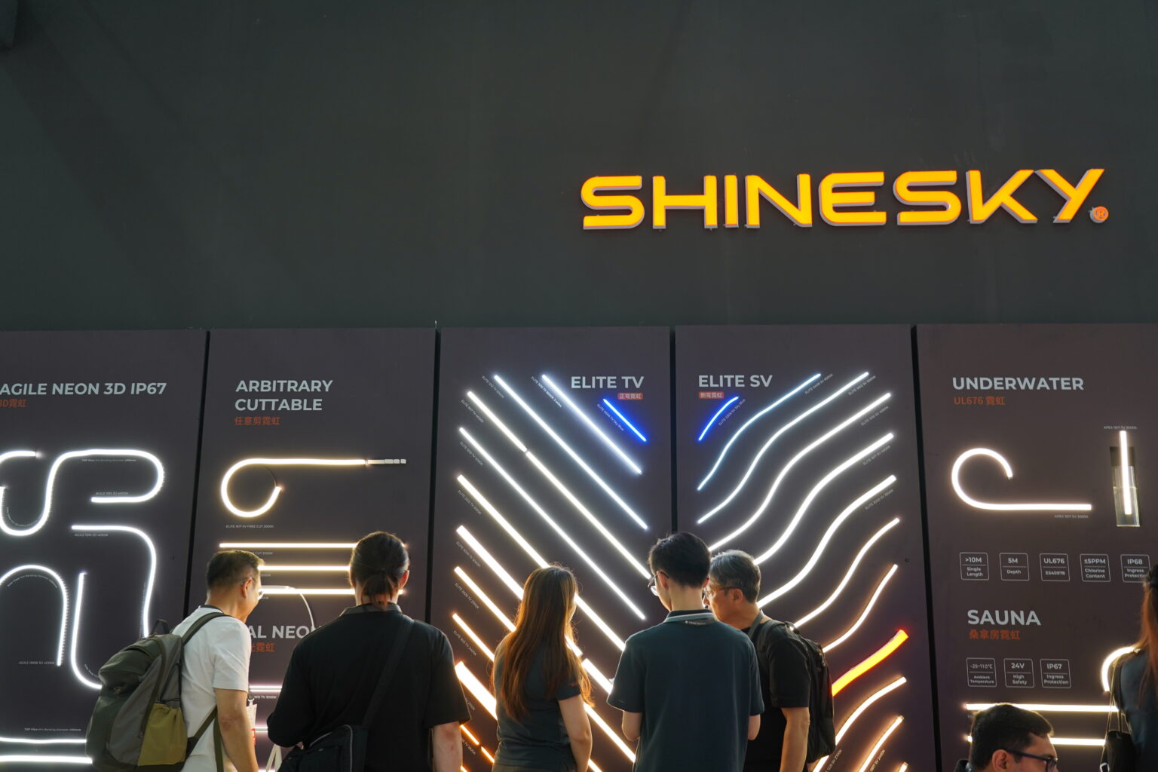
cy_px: 386
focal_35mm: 31
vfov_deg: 42.3
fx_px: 997
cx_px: 579
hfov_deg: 60.3
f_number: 4
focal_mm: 31
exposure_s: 1/60
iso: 400
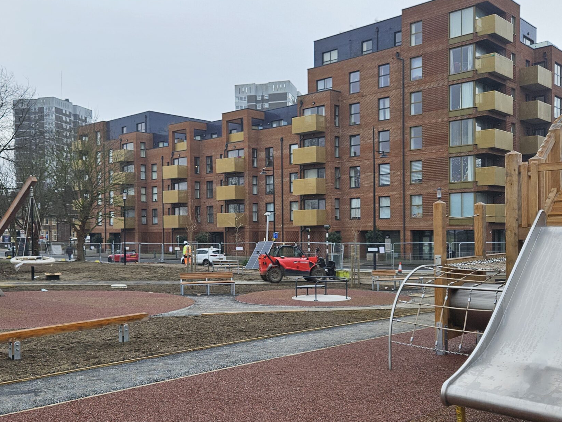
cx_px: 268
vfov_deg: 39.6
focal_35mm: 36
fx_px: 584
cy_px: 227
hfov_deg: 51.3
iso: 25
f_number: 1.8
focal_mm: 5.4
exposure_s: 1/765
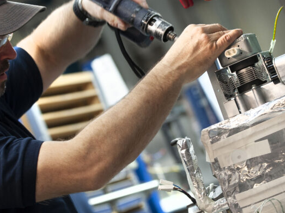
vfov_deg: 5.3
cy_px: 99
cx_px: 181
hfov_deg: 7.0
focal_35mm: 282
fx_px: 2321
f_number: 6.3
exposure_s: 1/30
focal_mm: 150
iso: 800
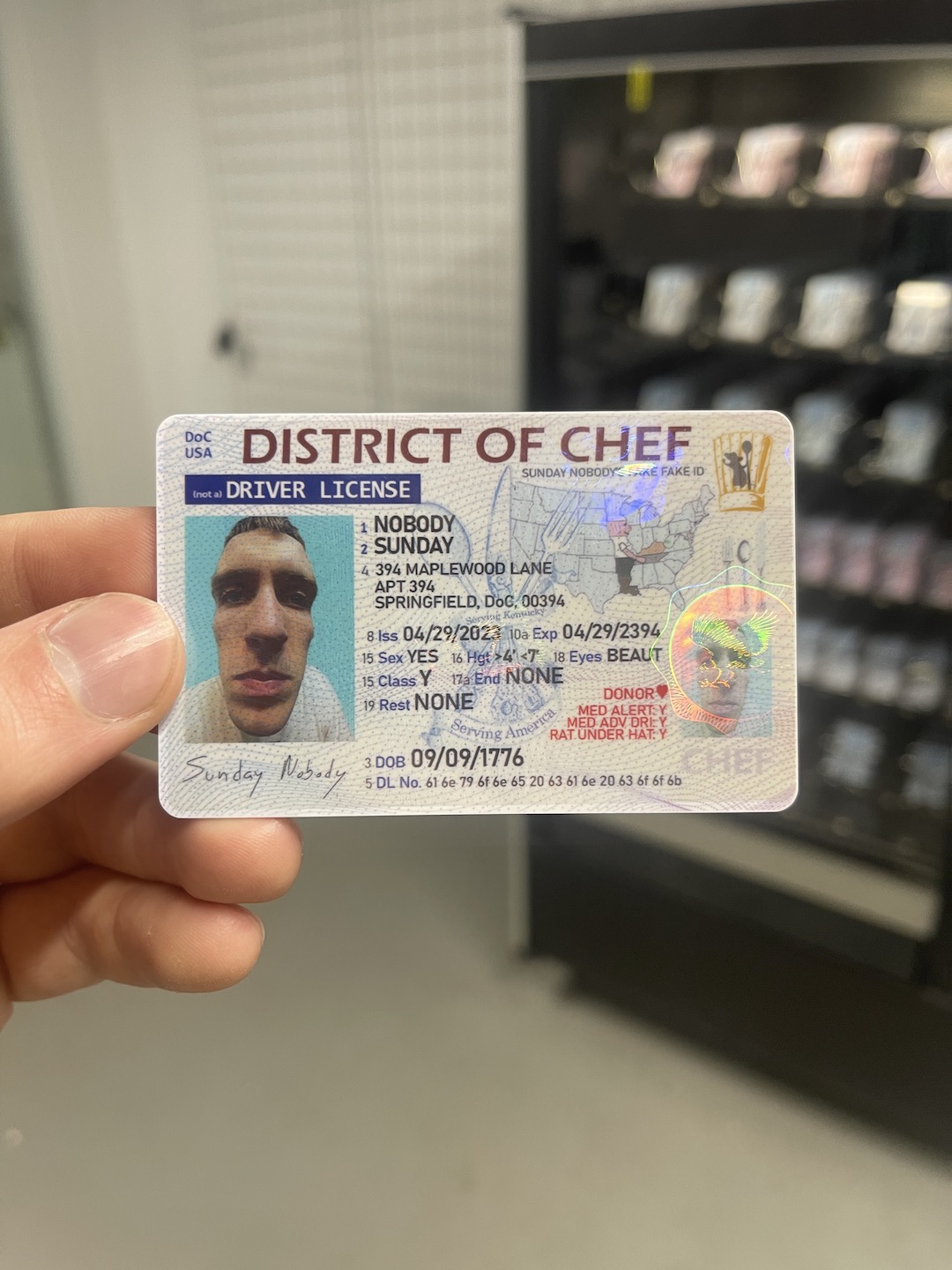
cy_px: 635
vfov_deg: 67.3
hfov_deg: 53.1
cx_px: 476
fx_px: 953
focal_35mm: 26
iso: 100
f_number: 1.6
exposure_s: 1/60
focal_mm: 5.1
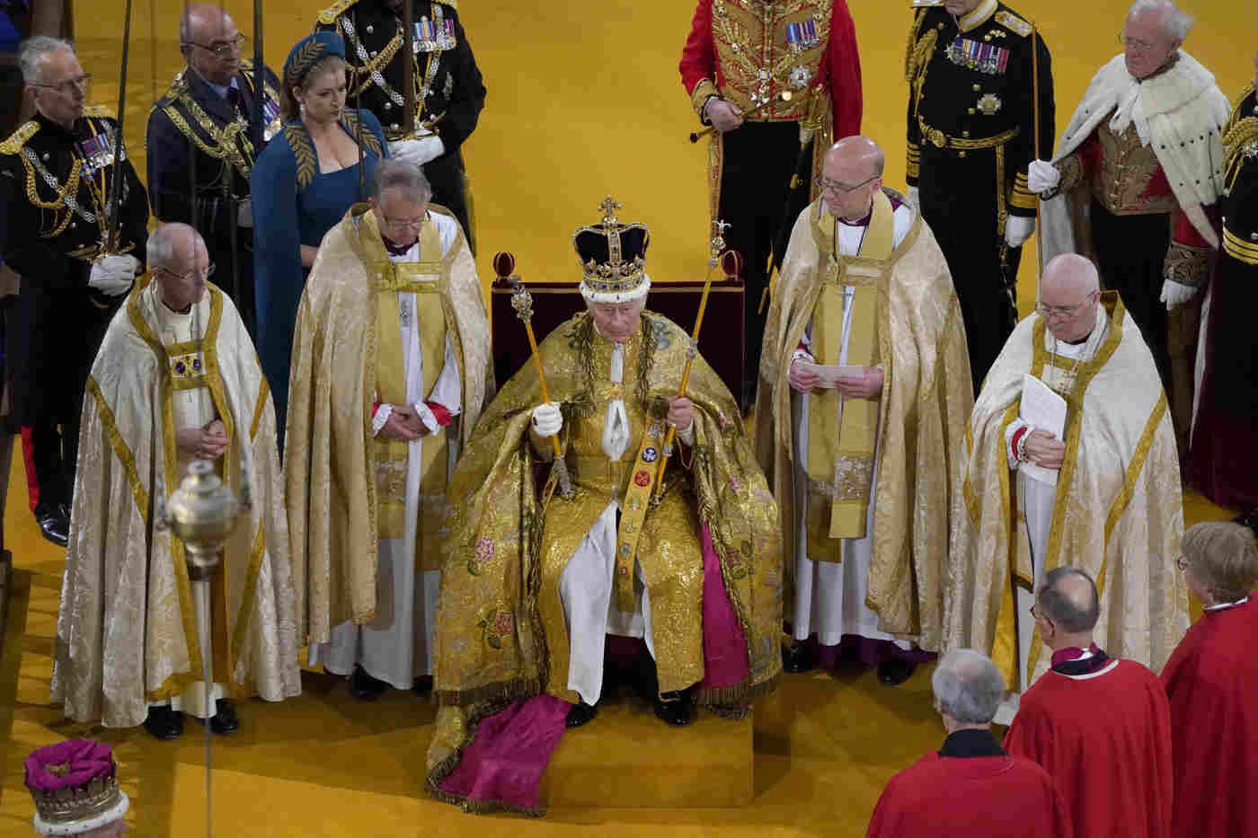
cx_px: 629
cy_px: 419
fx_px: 10481
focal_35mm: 300
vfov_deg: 4.6
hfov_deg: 6.9
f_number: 5.6
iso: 8000
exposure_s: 1/250
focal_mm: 300
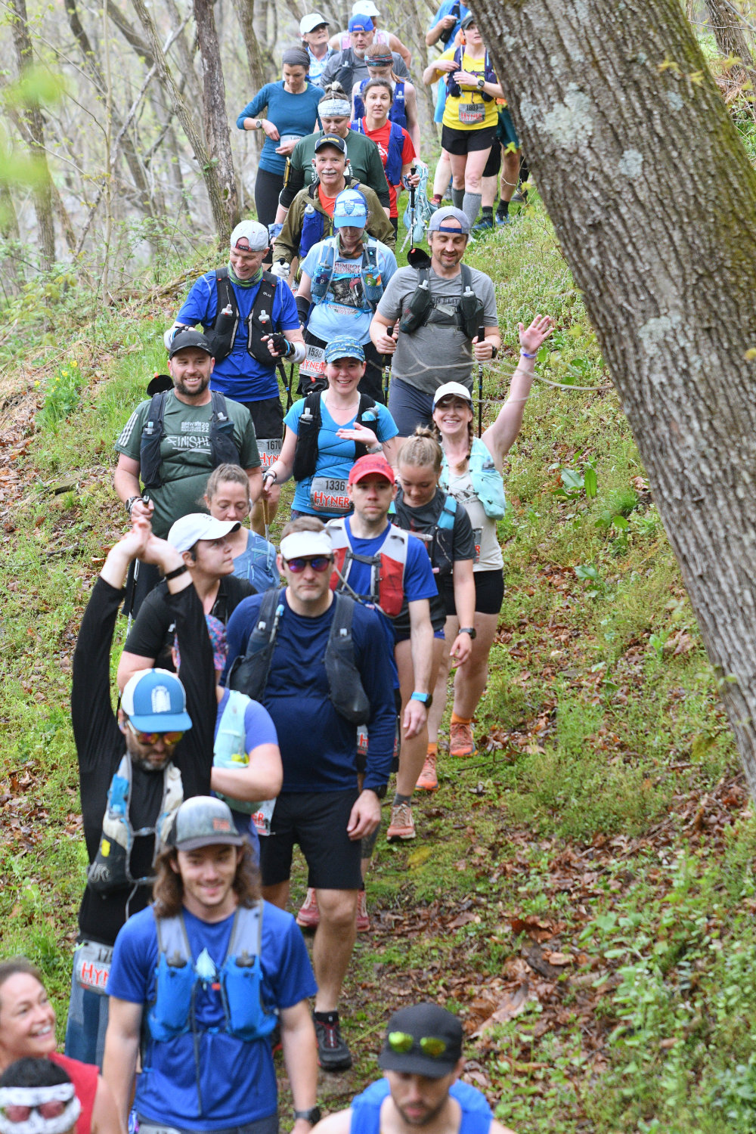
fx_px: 3874
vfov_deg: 16.7
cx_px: 378
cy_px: 567
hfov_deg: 11.1
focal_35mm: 123
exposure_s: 1/1000
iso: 1400
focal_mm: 82
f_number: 4
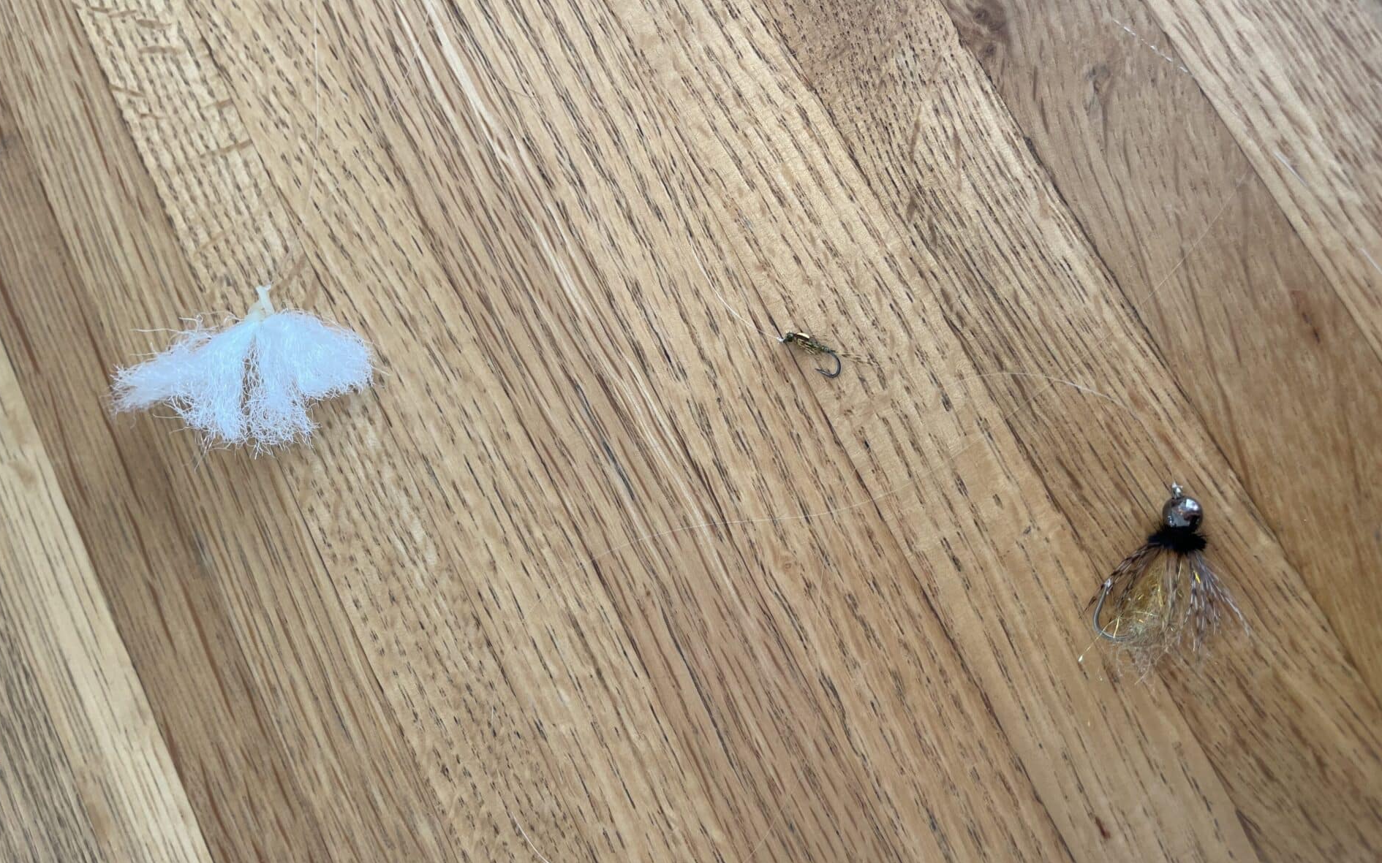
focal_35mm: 28
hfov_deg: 66.5
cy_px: 408
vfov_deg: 44.5
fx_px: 1055
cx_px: 692
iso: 64
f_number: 1.6
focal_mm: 4.2
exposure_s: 1/120
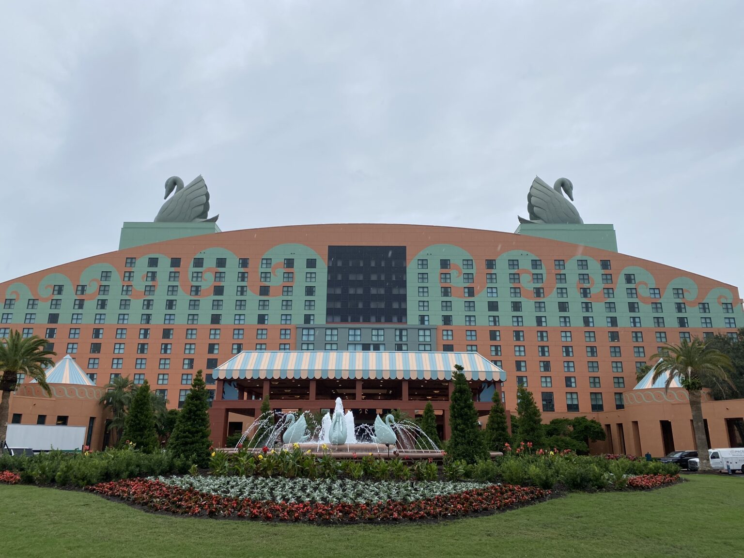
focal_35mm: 26
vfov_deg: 53.1
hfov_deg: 67.3
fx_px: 559
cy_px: 279
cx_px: 372
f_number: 1.8
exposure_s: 1/1072
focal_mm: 4.25
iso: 32
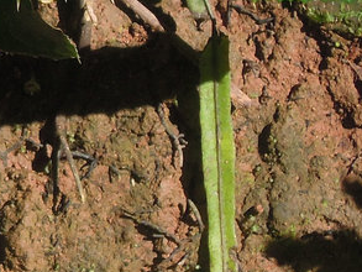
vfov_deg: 5.9
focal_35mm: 250
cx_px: -282
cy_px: -15
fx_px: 2615
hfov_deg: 7.7
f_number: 4
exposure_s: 1/250
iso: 160
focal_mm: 9.9
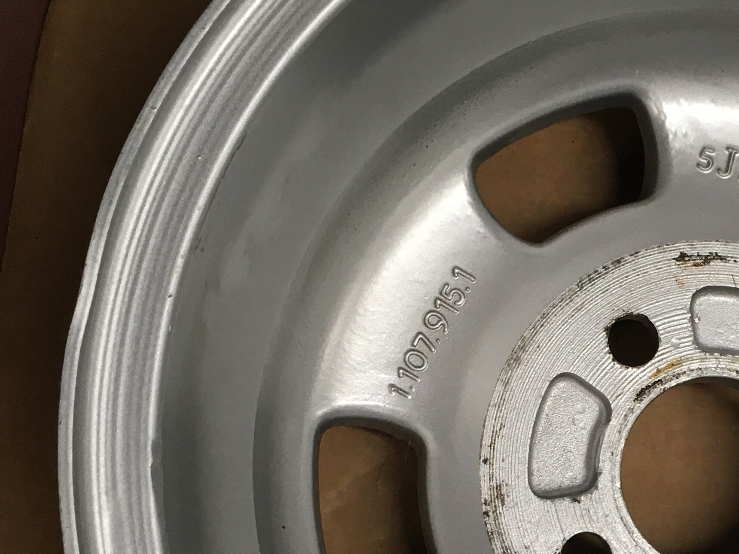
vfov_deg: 21.1
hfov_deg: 27.8
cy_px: 499
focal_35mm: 68
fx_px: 1452
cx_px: 626
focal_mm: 4.15
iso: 32
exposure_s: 1/30
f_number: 2.2
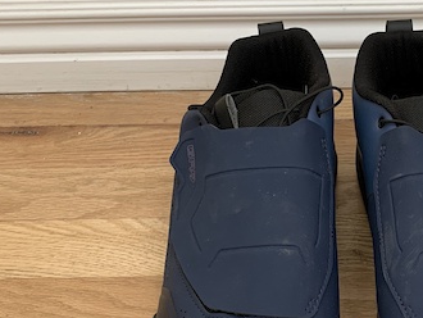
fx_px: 770
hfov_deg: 29.7
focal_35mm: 63
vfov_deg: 23.1
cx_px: 360
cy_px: 228
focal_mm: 4.25
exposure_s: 1/121
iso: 64
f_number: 1.8
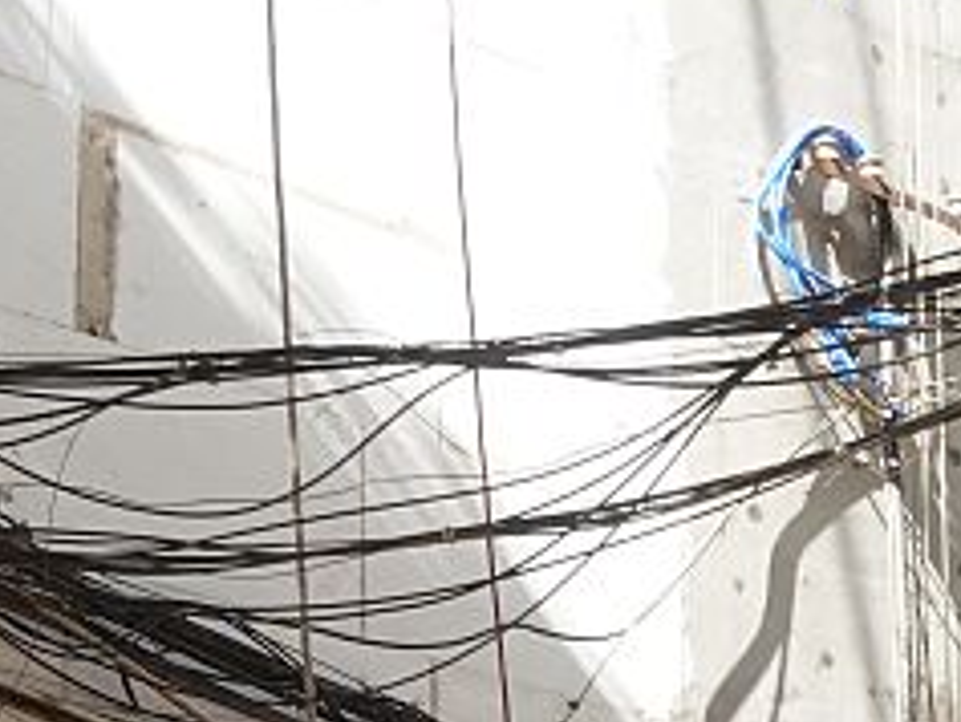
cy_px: 1310
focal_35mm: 151
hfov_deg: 13.0
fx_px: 4194
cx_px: 835
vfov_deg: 9.4
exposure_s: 1/80
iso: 200
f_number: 7.1
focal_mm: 11.33
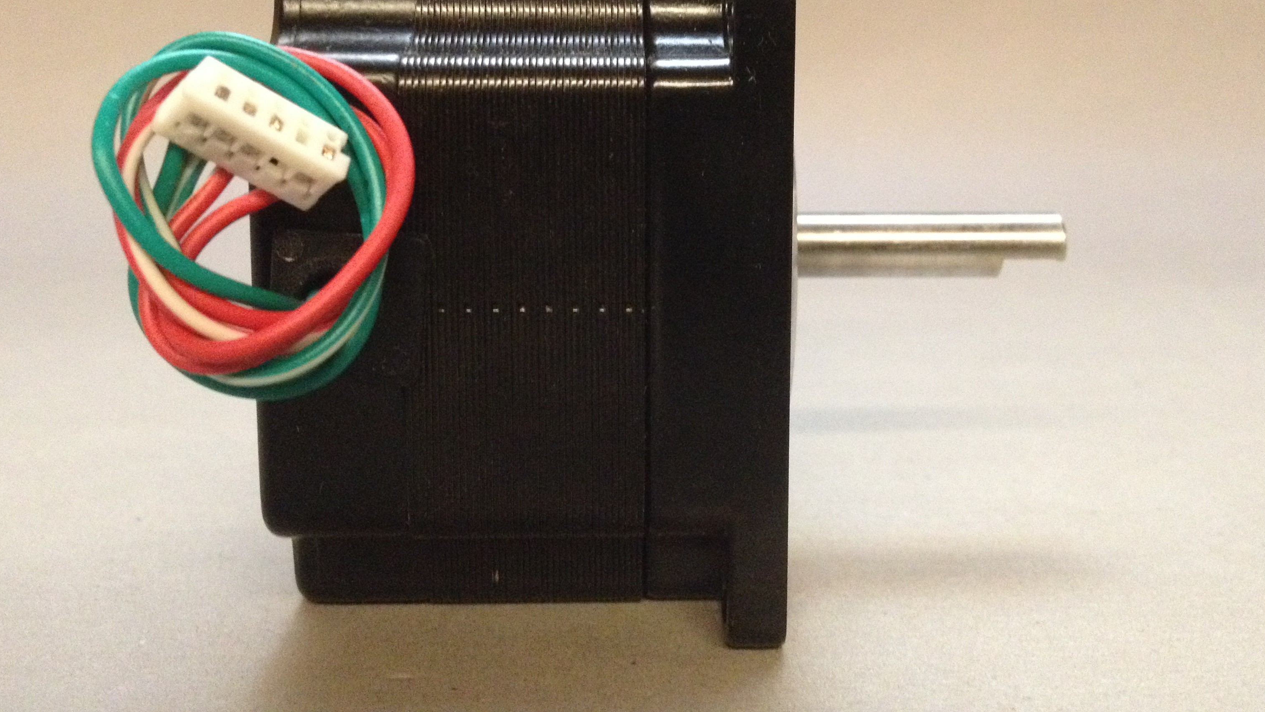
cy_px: 203
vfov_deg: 28.7
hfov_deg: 49.4
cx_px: 650
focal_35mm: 41
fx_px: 1375
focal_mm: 4.28
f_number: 2.4
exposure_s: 1/15
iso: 500
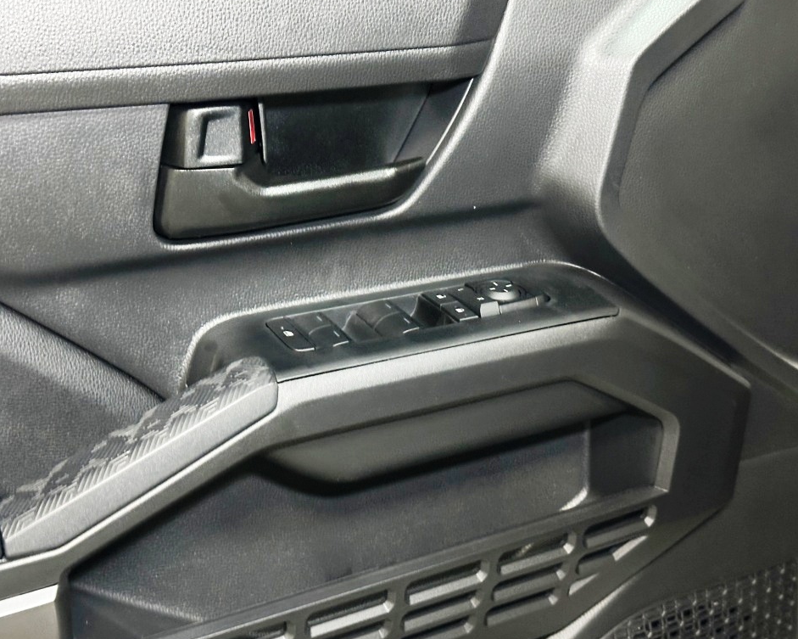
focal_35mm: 51
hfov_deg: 36.6
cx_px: 365
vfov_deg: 29.7
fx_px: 1205
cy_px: 322
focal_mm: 6.86
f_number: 1.78
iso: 640
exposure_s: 1/30
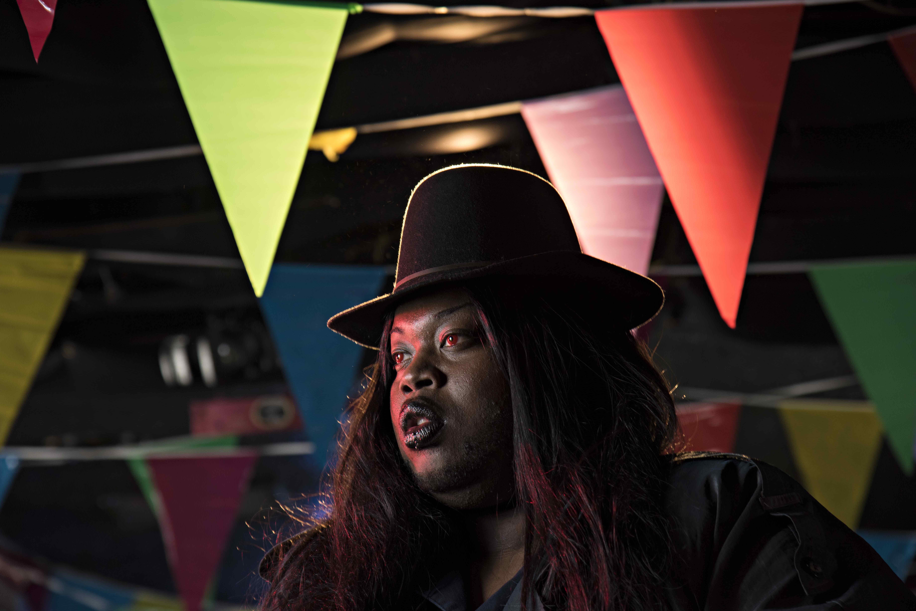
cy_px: 306
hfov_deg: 17.1
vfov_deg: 11.4
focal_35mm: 120
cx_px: 458
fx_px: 3054
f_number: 5
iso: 500
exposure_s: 1/20
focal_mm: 120
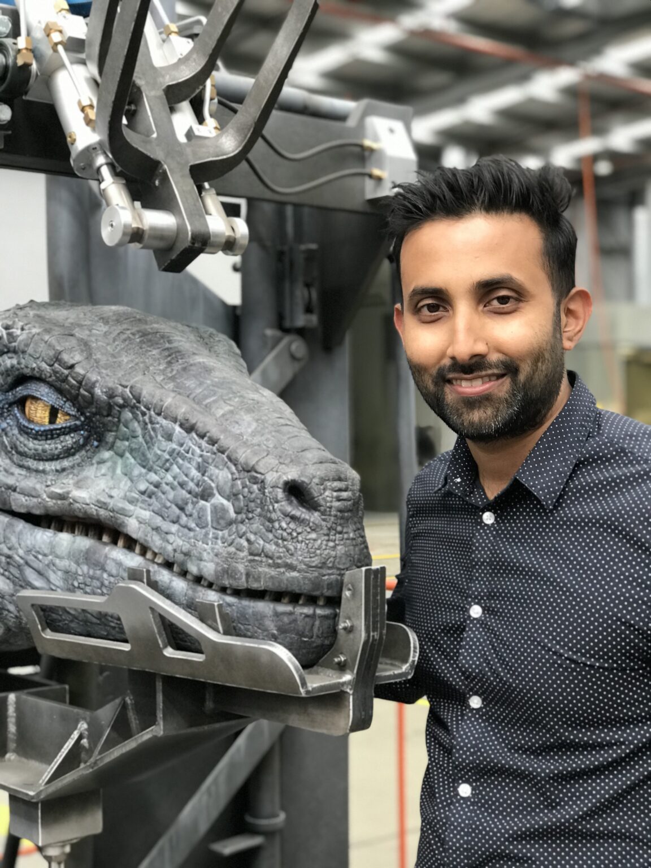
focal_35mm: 57
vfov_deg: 33.8
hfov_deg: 25.7
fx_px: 1429
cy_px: 434
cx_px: 326
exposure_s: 1/50
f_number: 2.8
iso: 80
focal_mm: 6.6
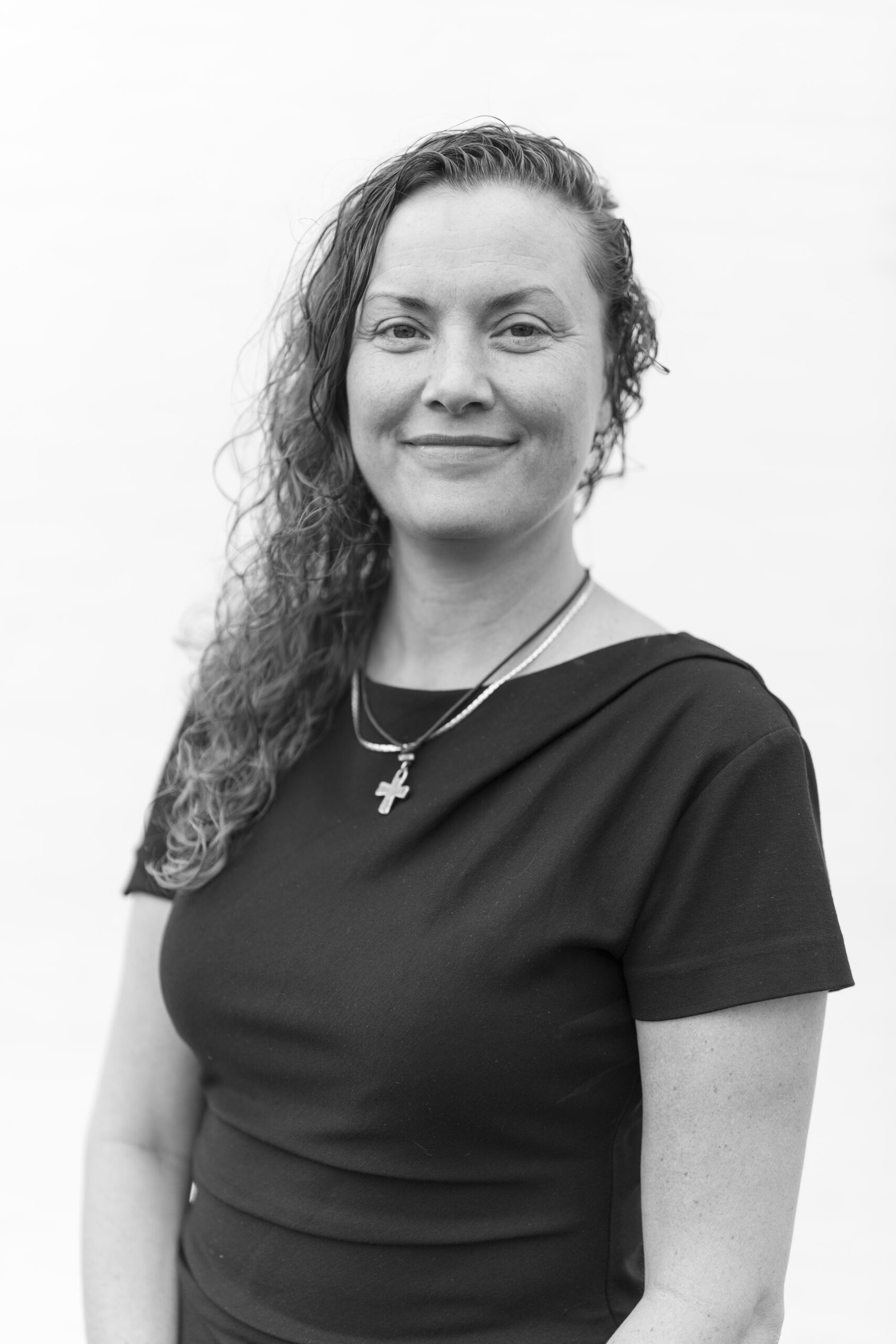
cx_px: 448
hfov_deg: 27.0
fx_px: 1866
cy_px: 672
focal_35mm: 50
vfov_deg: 39.6
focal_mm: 50
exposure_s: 1/2000
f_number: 1.4
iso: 100
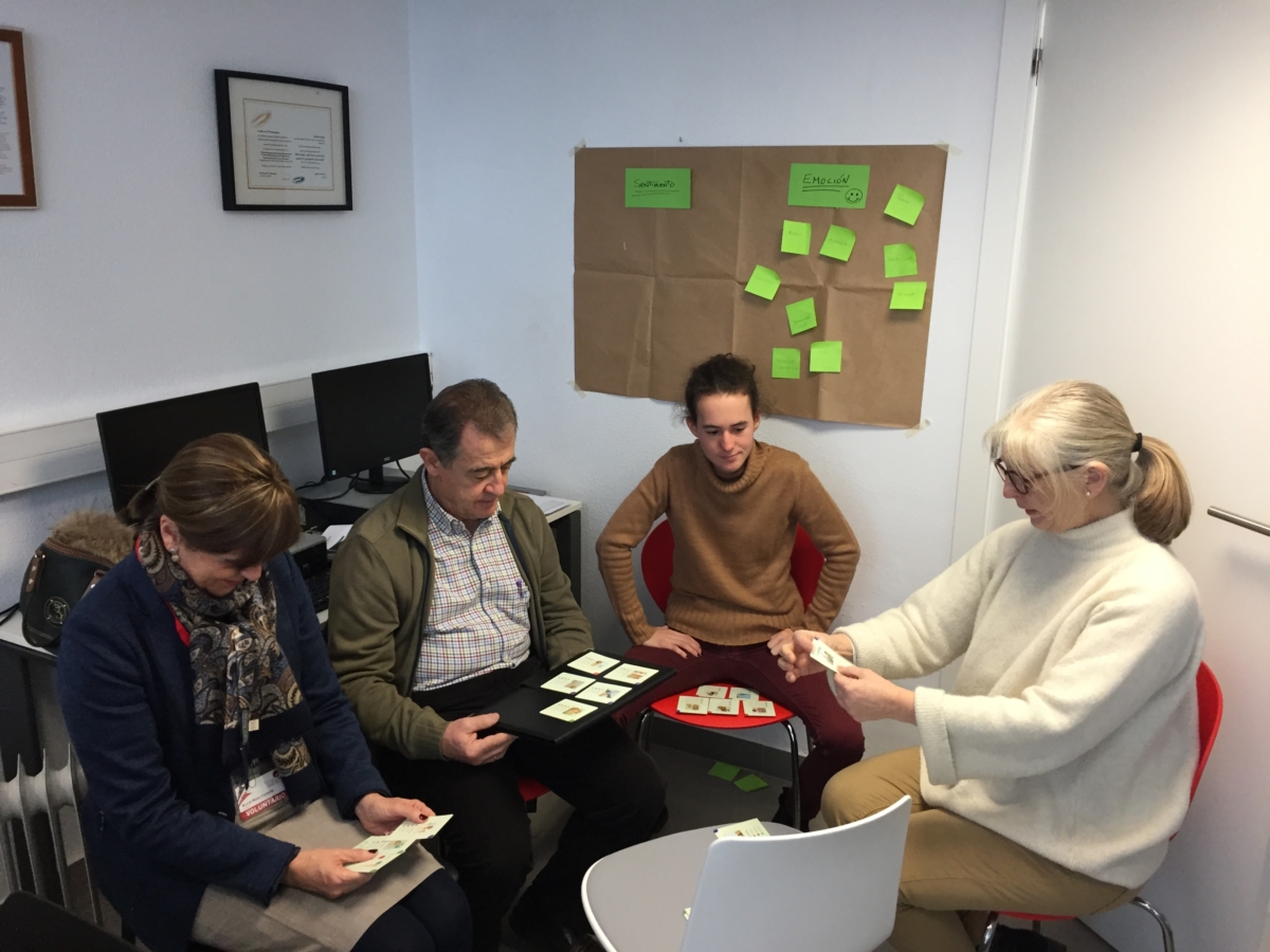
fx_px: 1064
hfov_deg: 61.7
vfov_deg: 48.2
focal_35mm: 29
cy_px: 476
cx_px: 635
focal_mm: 4.15
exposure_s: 1/33
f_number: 2.2
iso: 80
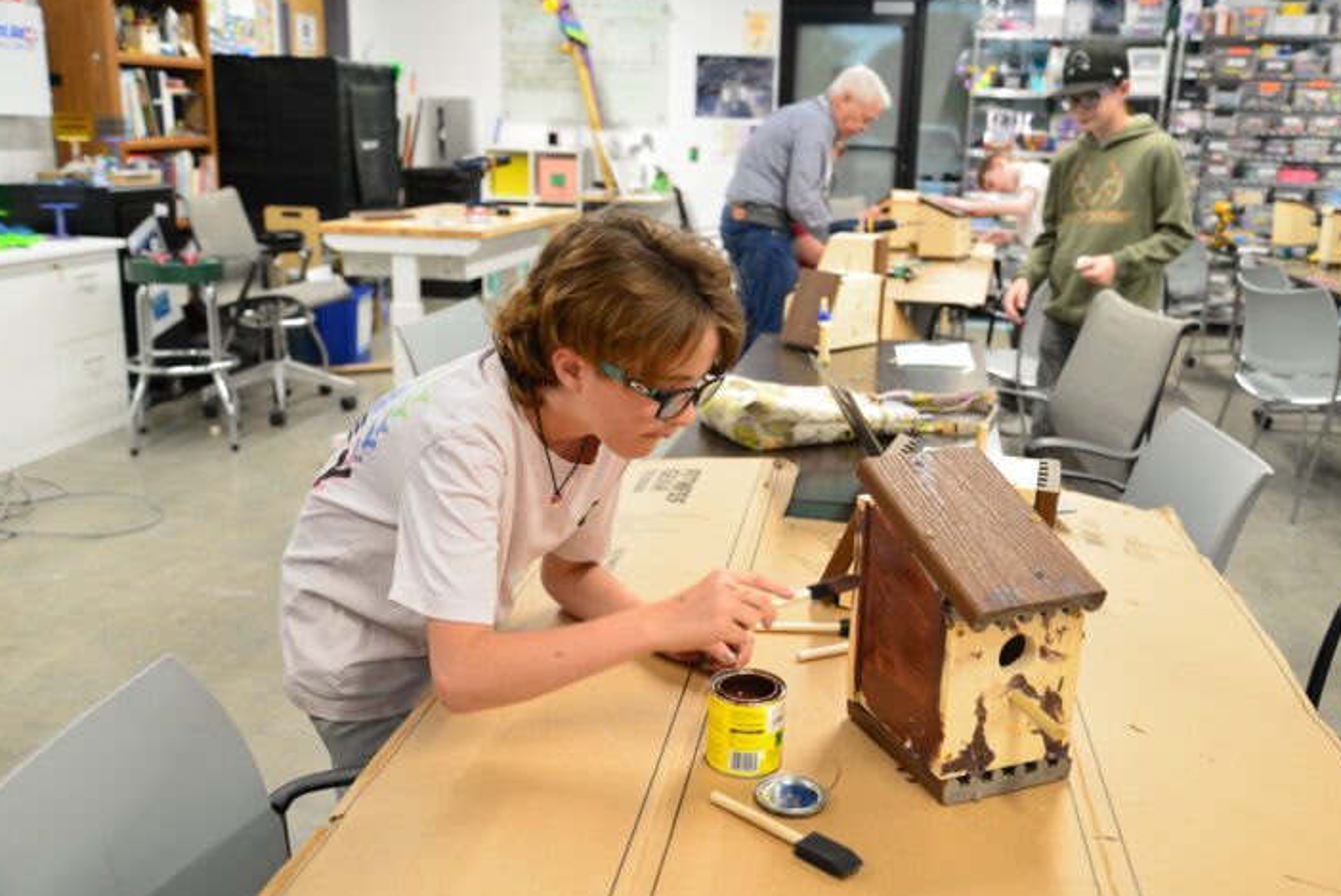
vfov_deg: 37.9
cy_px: 433
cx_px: 726
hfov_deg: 54.3
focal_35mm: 35
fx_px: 1305
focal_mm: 32
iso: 800
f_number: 4
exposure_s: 1/60
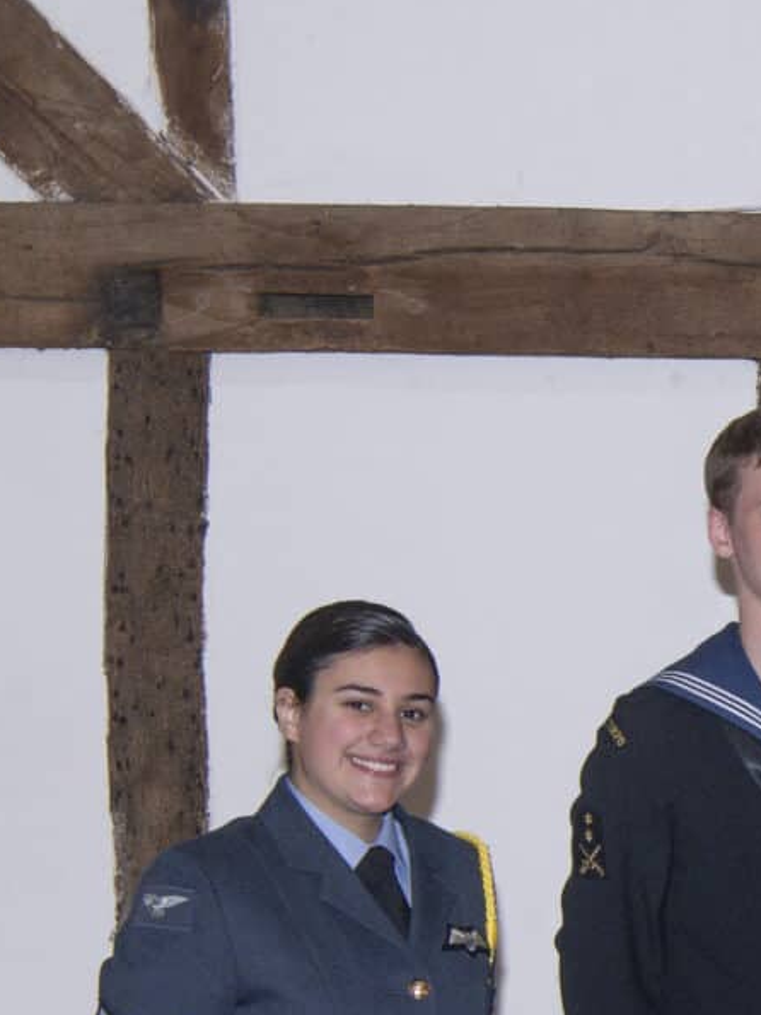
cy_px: 1104
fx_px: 4369
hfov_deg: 9.3
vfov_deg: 13.0
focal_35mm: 149
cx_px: 1561
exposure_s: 1/60
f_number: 9
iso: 2000
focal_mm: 45
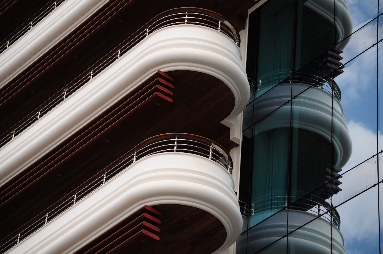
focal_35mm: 142
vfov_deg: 9.6
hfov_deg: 14.4
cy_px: 127
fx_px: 1514
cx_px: 192
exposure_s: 1/1250
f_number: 5.6
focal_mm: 95
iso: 200
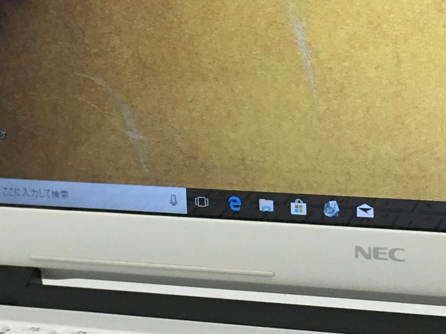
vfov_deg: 12.4
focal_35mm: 119
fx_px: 1533
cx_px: 244
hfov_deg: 16.5
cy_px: 137
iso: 40
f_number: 2.2
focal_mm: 4.15
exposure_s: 1/30
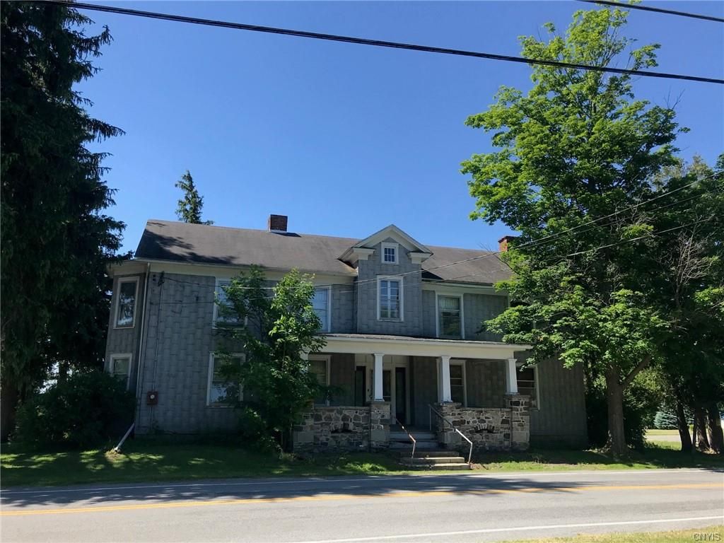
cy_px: 272
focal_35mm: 28
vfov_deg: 49.7
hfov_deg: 63.4
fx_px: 586
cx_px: 362
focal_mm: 3.99
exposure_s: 1/1041
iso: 20
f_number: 1.8
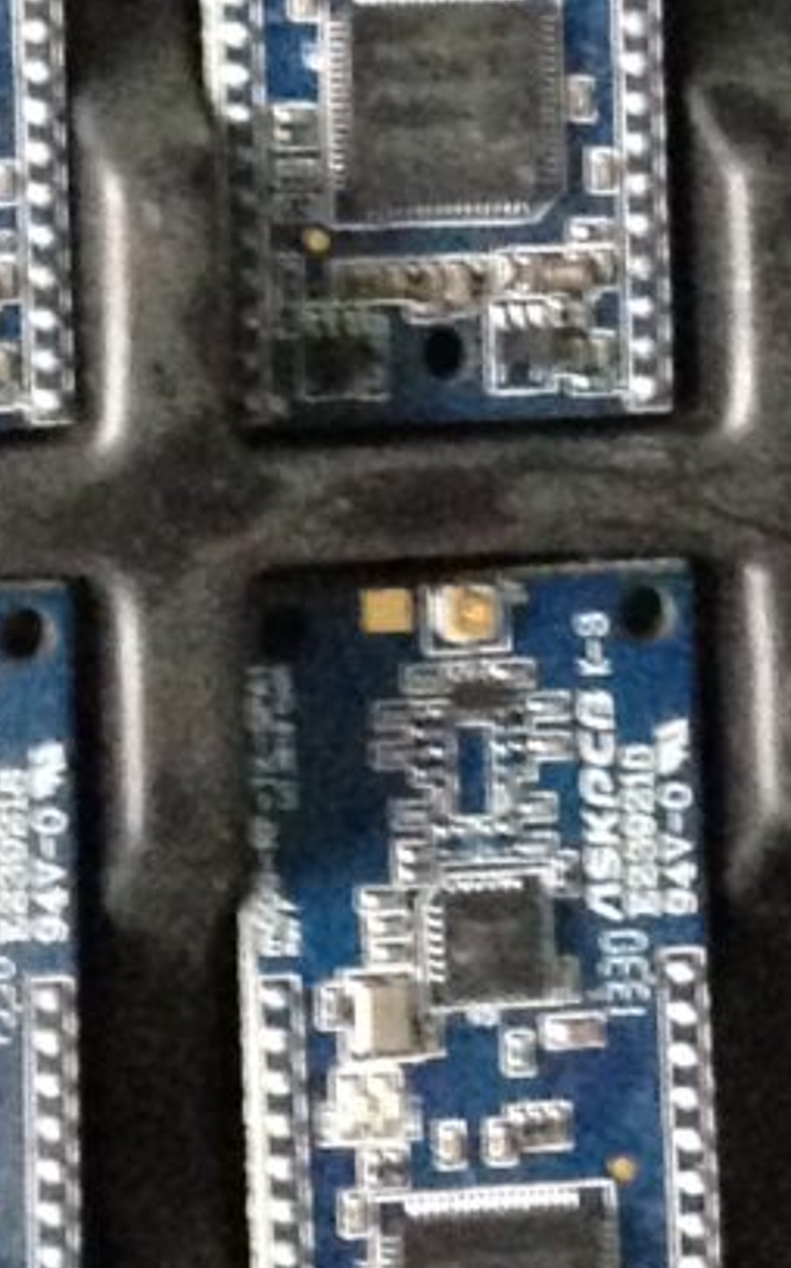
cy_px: -657
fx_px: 6077
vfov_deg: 11.4
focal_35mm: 176
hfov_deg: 7.4
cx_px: -44
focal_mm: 4.12
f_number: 2.4
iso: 640
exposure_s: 1/15
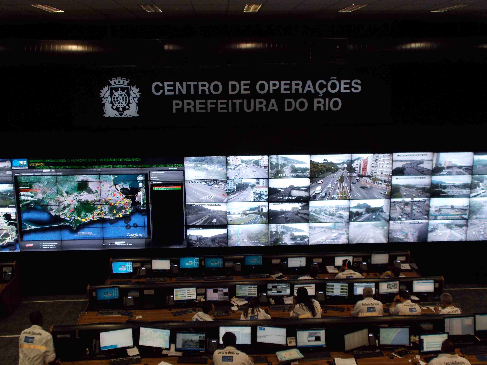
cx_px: 244
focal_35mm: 39
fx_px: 549
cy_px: 182
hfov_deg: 47.9
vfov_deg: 36.8
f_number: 3.9
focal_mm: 6.9
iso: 200
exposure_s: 1/30
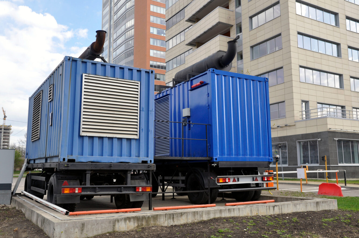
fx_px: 359
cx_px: 180
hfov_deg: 53.2
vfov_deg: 36.8
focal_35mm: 36
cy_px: 119
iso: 320
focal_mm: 24
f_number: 8
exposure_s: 1/250
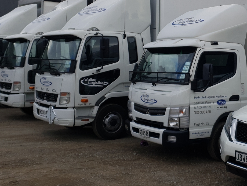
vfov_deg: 25.5
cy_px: 56
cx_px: 223
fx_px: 407
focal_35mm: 57
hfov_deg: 32.1
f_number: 1.5
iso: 50
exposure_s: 1/1321
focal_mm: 4.3
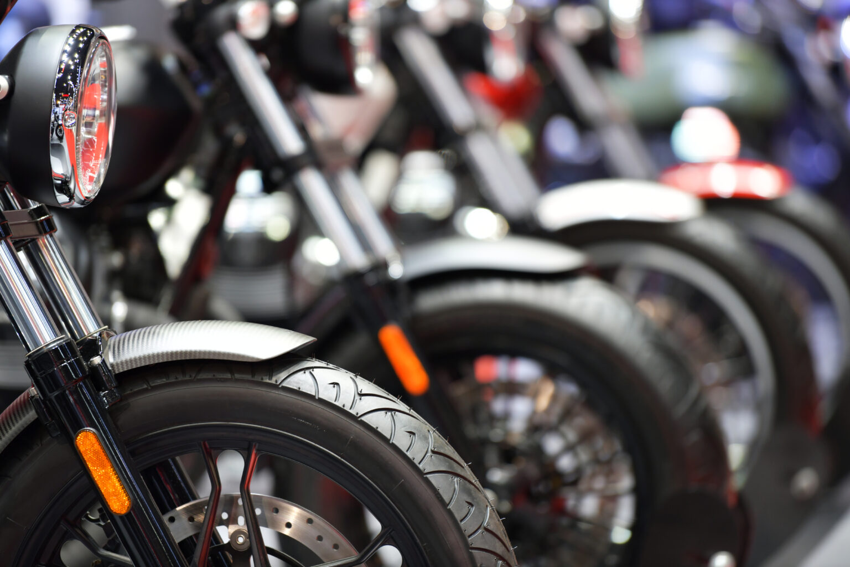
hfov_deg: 10.3
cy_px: 284
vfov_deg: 6.9
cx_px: 425
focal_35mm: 200
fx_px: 4722
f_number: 3.2
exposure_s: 1/60
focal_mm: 200
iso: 400
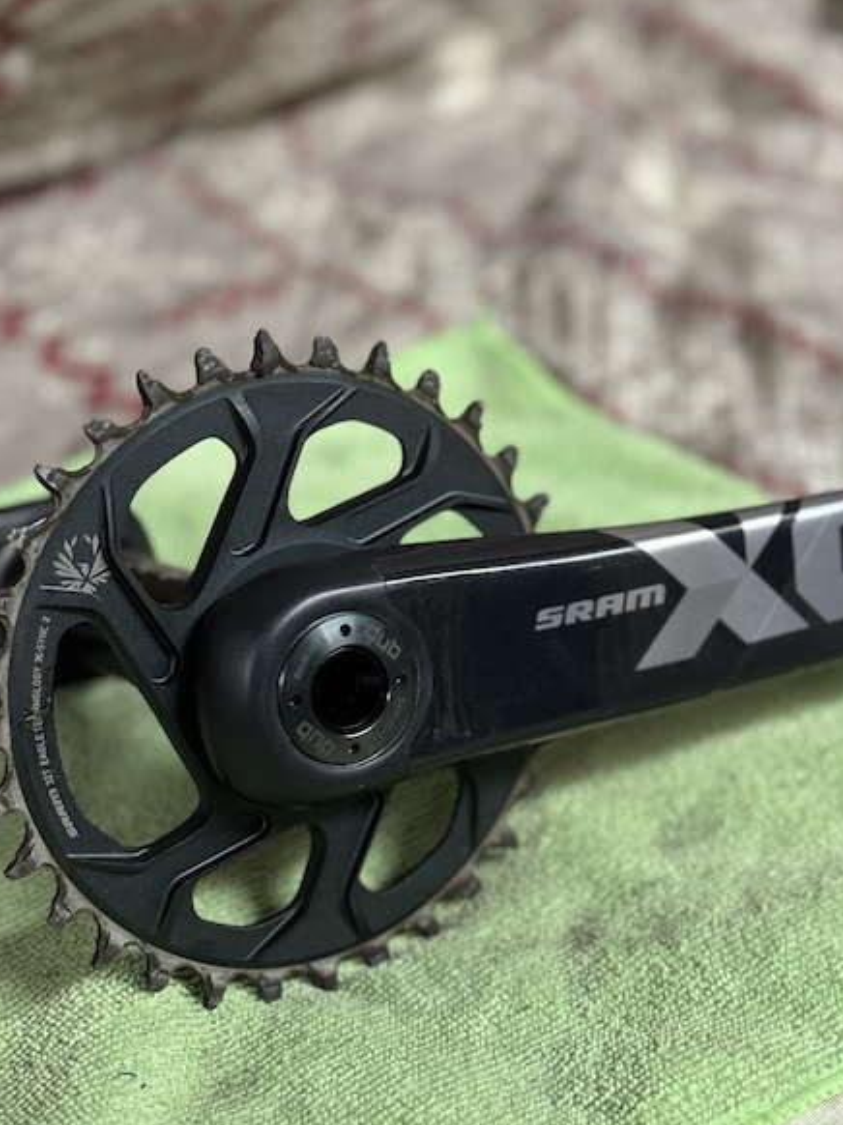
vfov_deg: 29.4
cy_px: 568
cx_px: 518
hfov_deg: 22.2
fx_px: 2145
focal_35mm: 66
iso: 250
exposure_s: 1/60
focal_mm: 6.76
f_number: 1.78
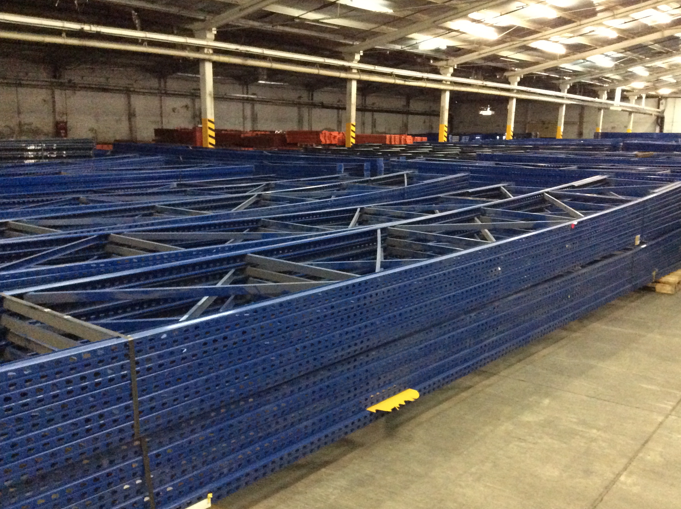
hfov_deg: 51.4
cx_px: 355
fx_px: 707
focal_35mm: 36
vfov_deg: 39.5
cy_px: 272
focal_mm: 3.3
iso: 640
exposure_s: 1/15
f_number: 2.4
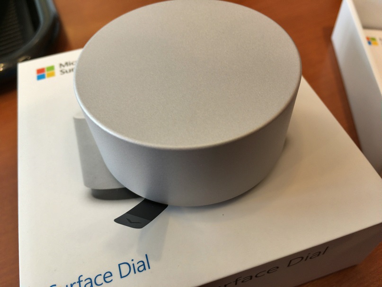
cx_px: 191
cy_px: 144
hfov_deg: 61.7
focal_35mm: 29
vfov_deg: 48.2
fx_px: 320
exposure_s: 1/20
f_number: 2.2
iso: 80
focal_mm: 4.15
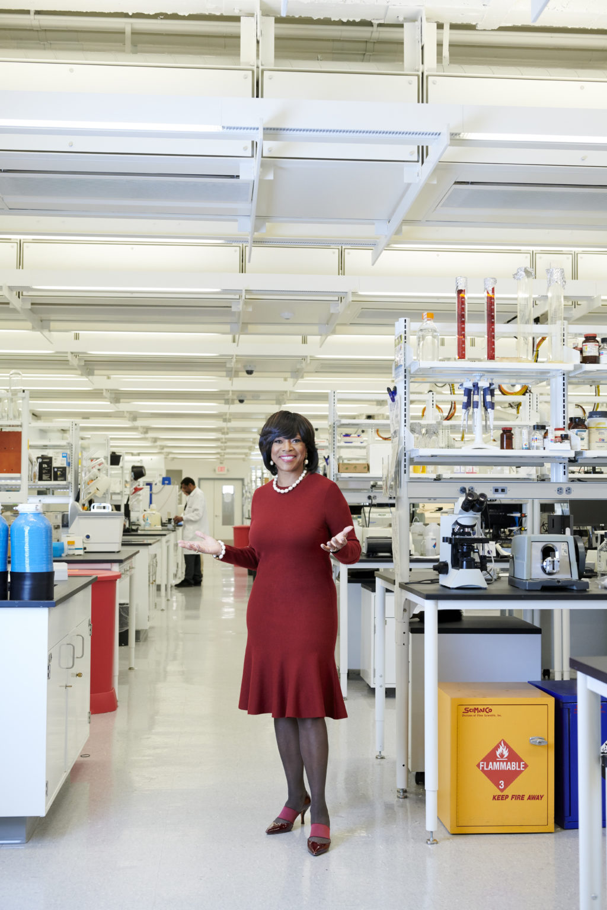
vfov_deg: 44.5
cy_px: 455
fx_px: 1113
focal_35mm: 44
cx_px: 304
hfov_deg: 30.5
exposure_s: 1/125
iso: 1600
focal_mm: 44
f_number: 5
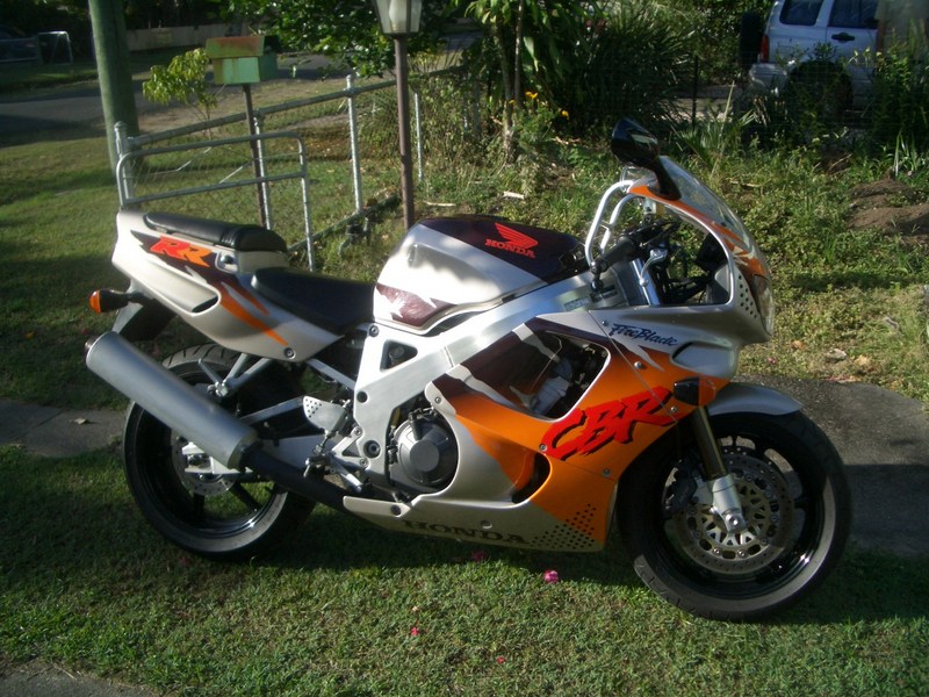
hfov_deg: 52.6
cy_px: 348
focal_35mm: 35
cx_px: 464
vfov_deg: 40.7
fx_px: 939
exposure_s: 1/800
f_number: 2.6
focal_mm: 5.8
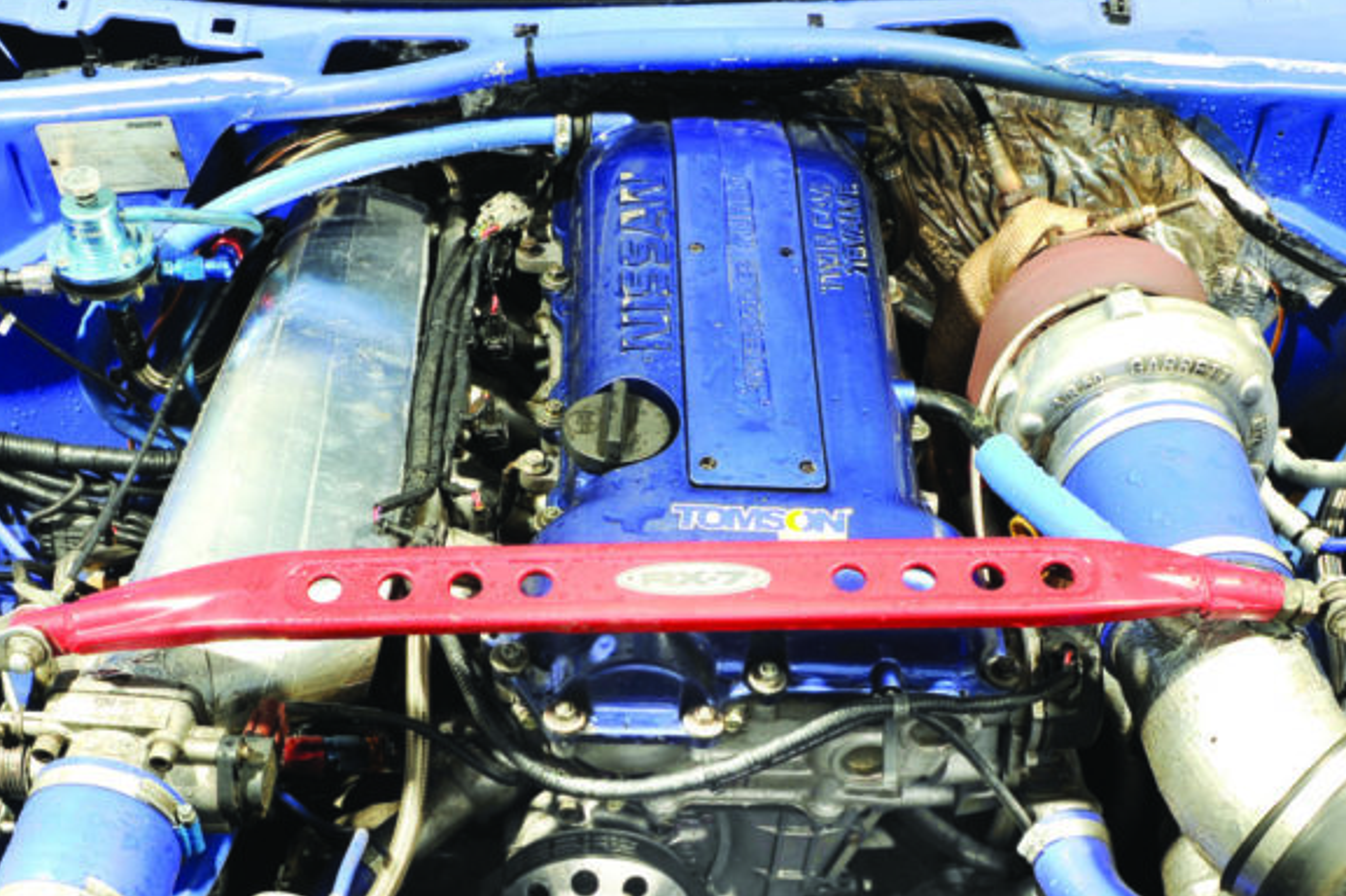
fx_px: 1681
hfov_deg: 43.6
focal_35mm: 45
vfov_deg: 28.6
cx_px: 688
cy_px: 824
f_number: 14
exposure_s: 1/100
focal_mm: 24
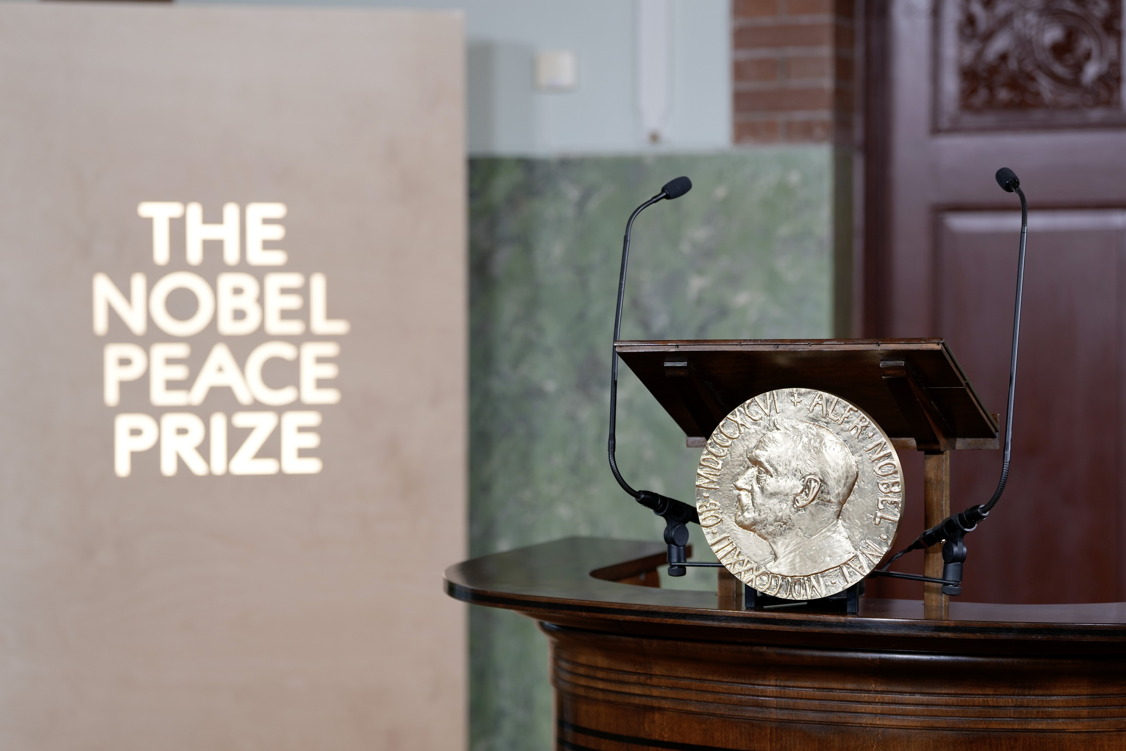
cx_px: 563
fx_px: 2971
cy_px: 376
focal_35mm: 95
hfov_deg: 21.5
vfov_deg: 14.4
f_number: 3.2
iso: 250
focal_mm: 95
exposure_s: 1/160
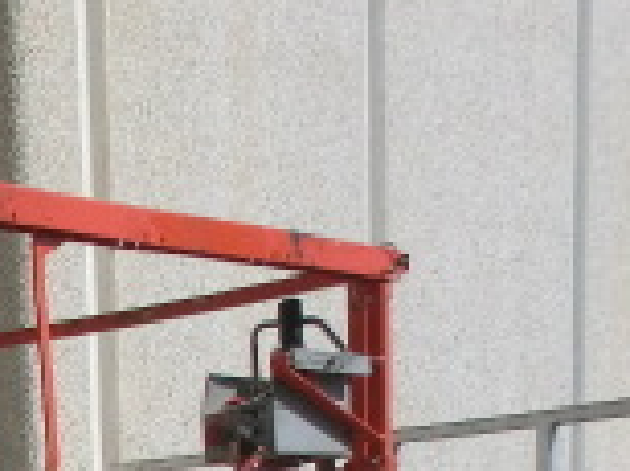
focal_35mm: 100
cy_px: 967
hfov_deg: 16.3
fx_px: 1817
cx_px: -528
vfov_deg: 12.7
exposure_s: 1/400
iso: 80
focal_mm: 4.24
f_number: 7.9
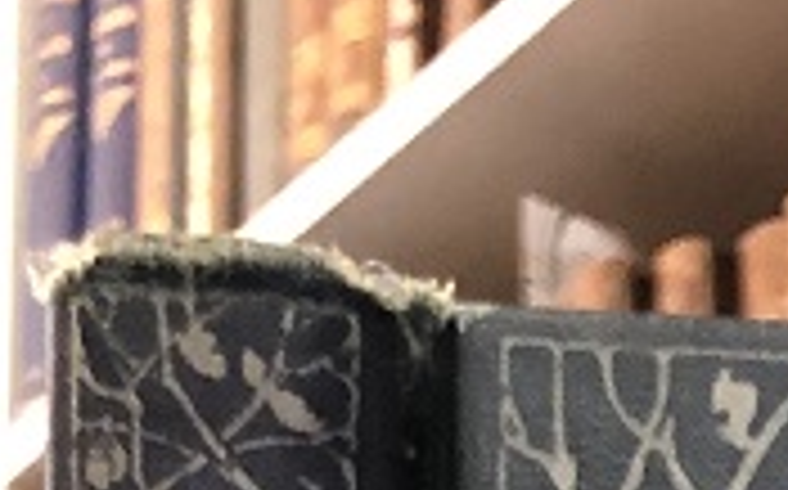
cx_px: 1396
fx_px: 3669
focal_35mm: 171
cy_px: 2225
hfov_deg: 11.4
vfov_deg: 5.9
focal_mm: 3.99
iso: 80
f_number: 1.8
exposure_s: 1/15
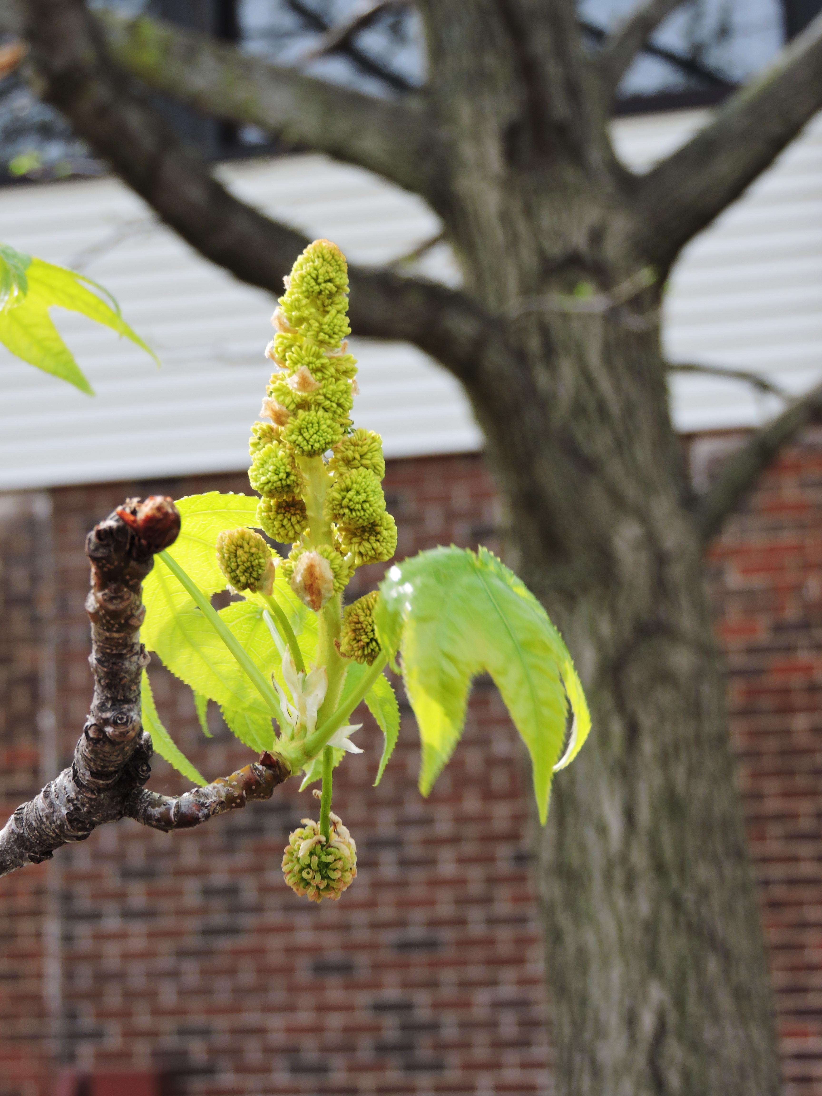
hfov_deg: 17.4
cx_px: 411
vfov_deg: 23.0
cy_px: 548
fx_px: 2691
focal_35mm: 85
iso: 100
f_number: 4.5
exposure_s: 1/160
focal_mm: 15.2
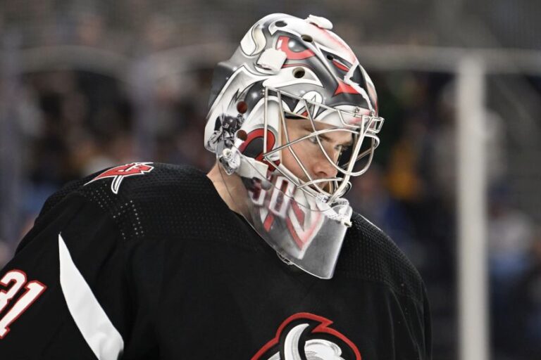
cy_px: 180
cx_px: 270
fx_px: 2630
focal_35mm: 175
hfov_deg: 11.7
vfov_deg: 7.8
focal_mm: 175
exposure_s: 1/1600
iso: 4000
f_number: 3.5
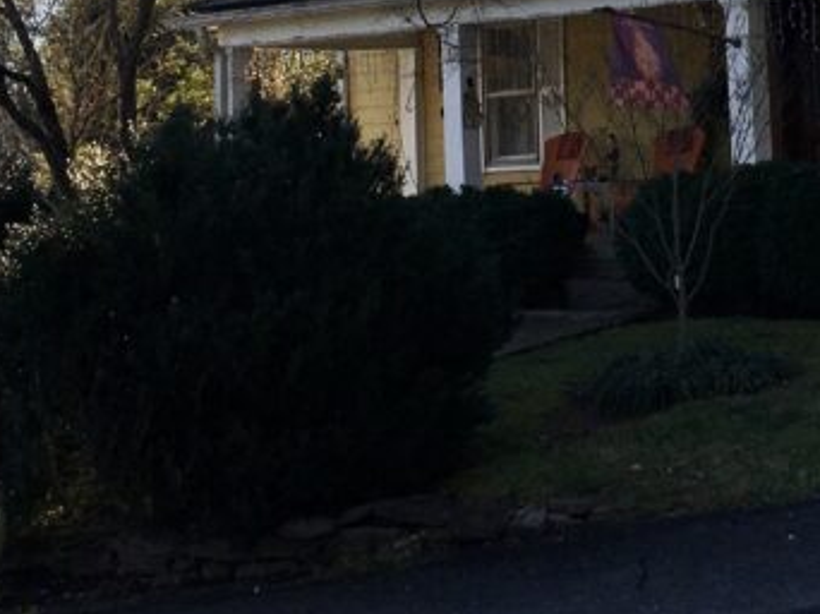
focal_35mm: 80
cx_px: 615
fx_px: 1894
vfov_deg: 17.6
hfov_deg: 24.2
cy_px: -104
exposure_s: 1/810
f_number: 2.2
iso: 25
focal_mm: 4.15
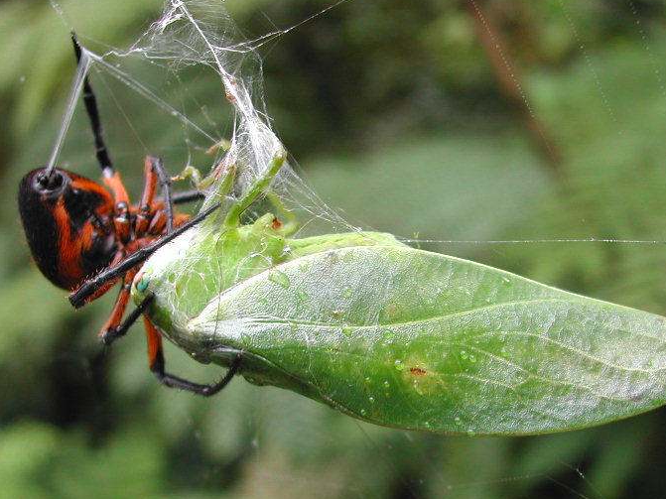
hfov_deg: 33.2
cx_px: 316
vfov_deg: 25.2
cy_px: 305
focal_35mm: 58
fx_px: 1116
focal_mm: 8
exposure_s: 1/60.9
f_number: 2.8
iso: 100
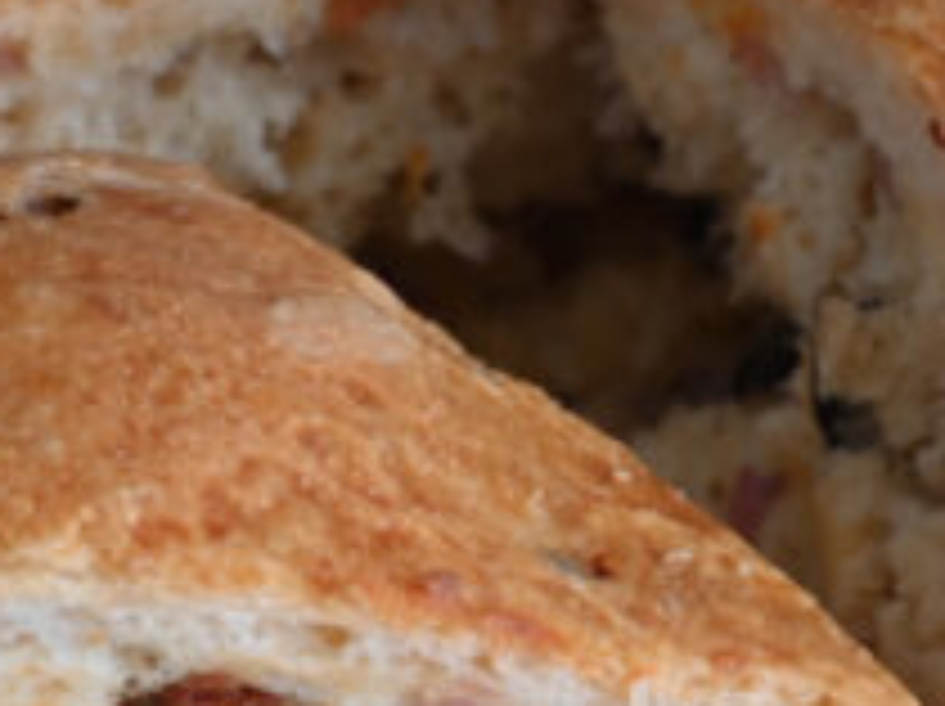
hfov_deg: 10.0
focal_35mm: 198
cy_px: 728
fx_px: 5399
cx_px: 297
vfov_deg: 7.5
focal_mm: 40
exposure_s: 1/3
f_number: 10
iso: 400
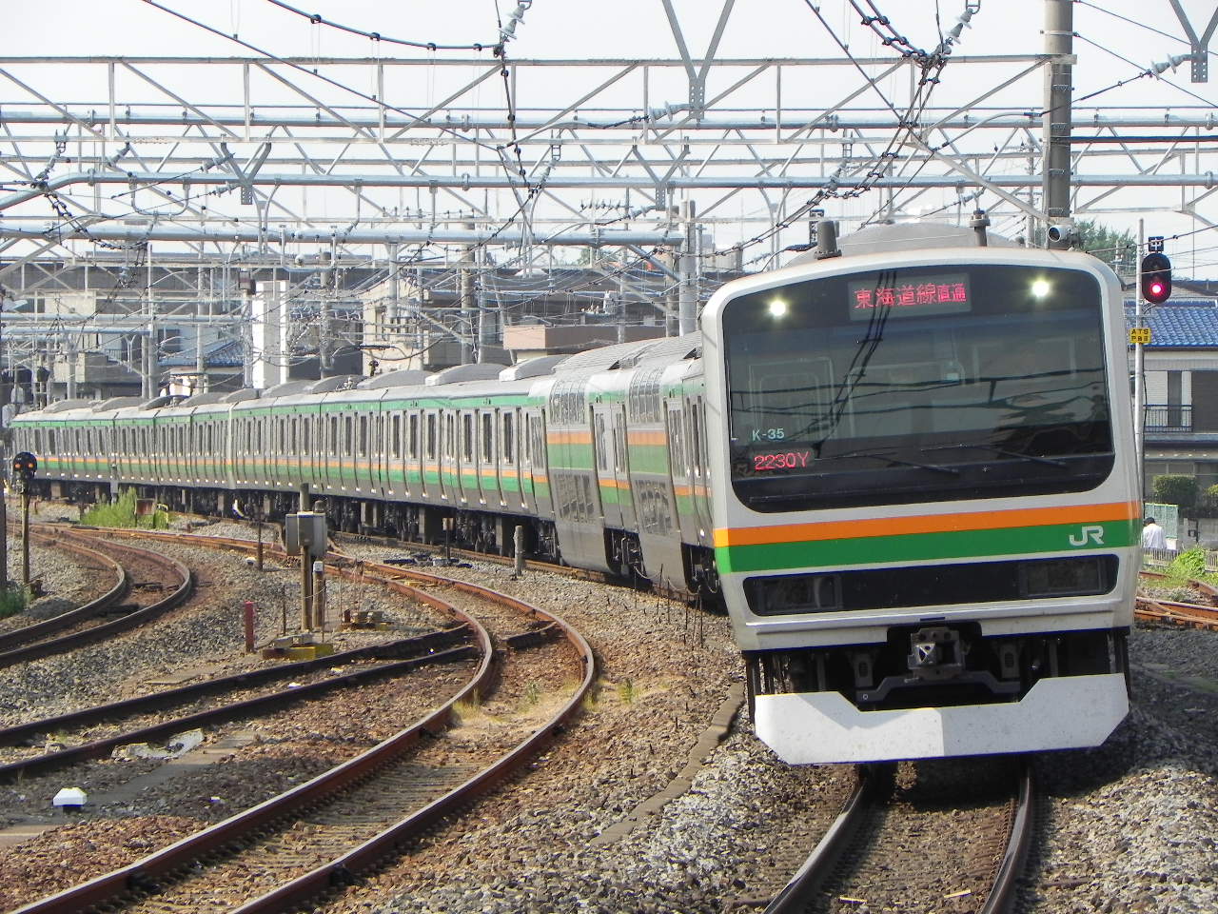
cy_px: 457
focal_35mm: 247
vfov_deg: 6.0
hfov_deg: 8.0
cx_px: 609
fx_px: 8691
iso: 160
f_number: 5.6
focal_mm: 44
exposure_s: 1/400
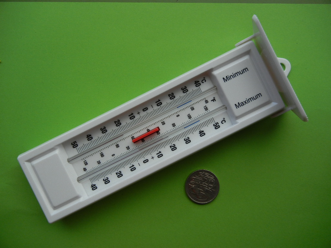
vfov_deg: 46.8
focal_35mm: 30
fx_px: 287
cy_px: 124
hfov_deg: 60.0
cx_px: 166
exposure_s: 1/100
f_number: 3.5
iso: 160
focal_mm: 5.4
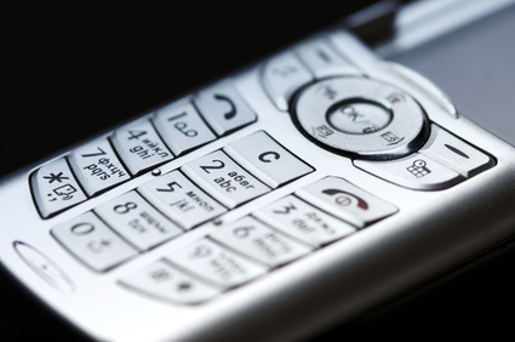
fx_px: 2250
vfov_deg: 8.7
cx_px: 258
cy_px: 171
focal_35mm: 158
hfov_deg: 13.1
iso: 200
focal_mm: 105
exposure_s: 1/40
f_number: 7.1
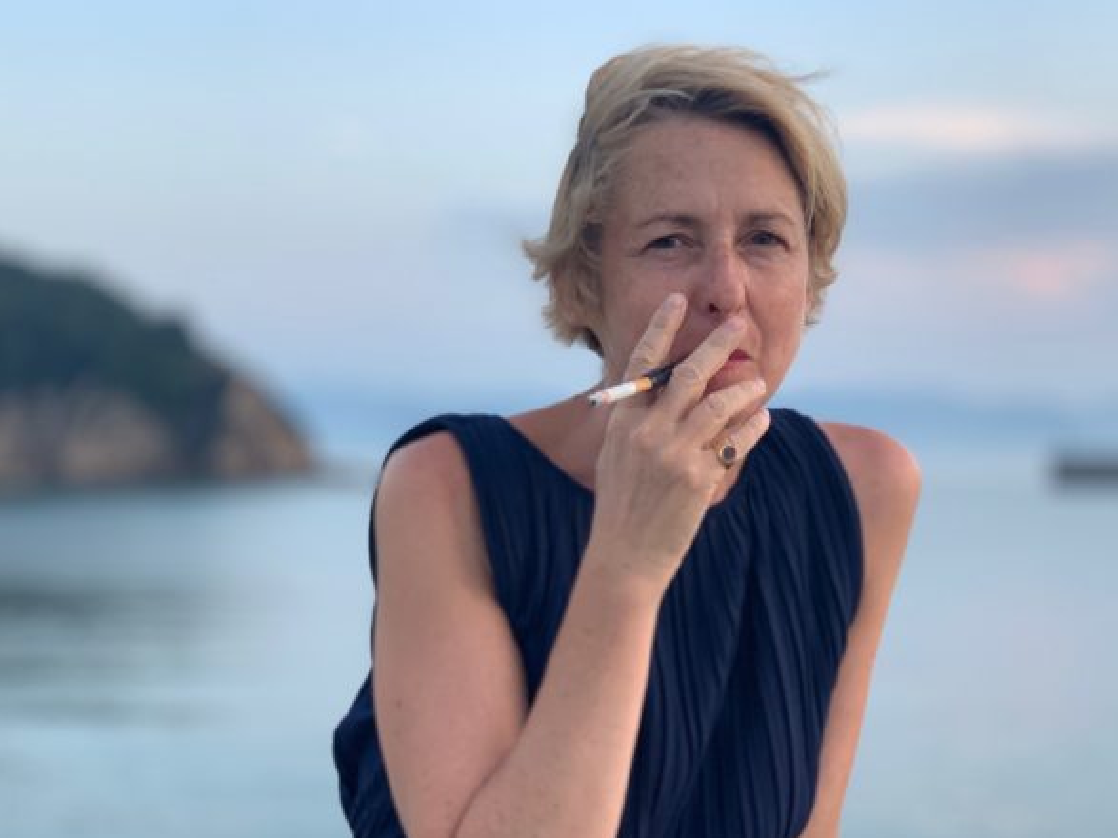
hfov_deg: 31.2
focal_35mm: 62
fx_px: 2002
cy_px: 466
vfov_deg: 23.6
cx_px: 629
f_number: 2.4
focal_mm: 6
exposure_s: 1/122
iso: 50
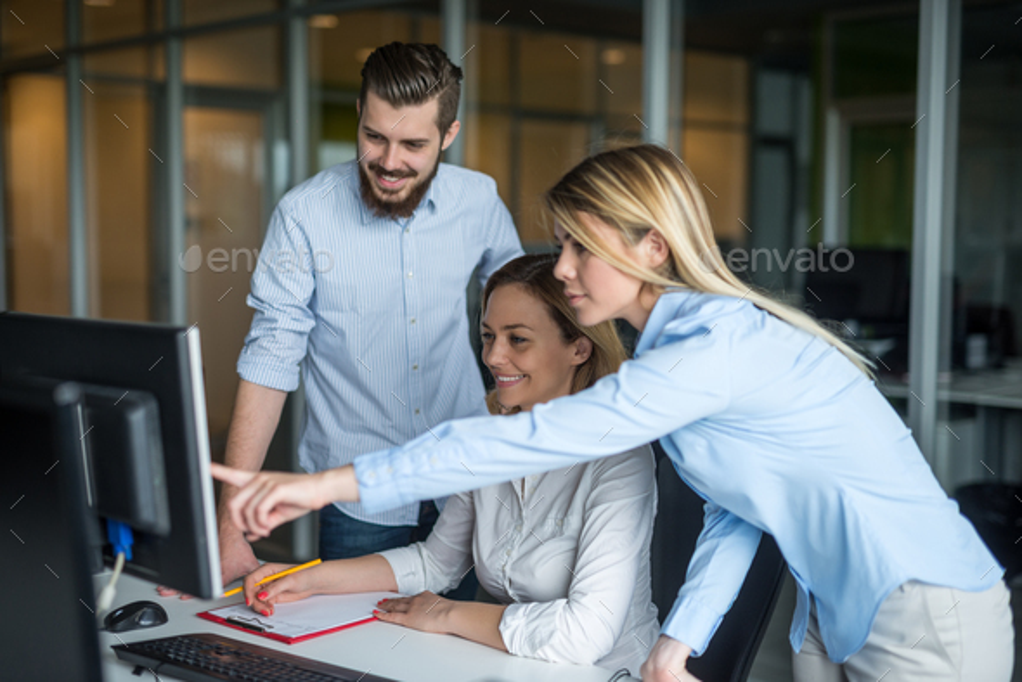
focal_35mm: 50
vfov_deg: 27.0
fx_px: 1420
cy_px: 341
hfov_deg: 39.6
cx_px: 511
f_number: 1.8
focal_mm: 50
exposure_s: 1/640
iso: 200
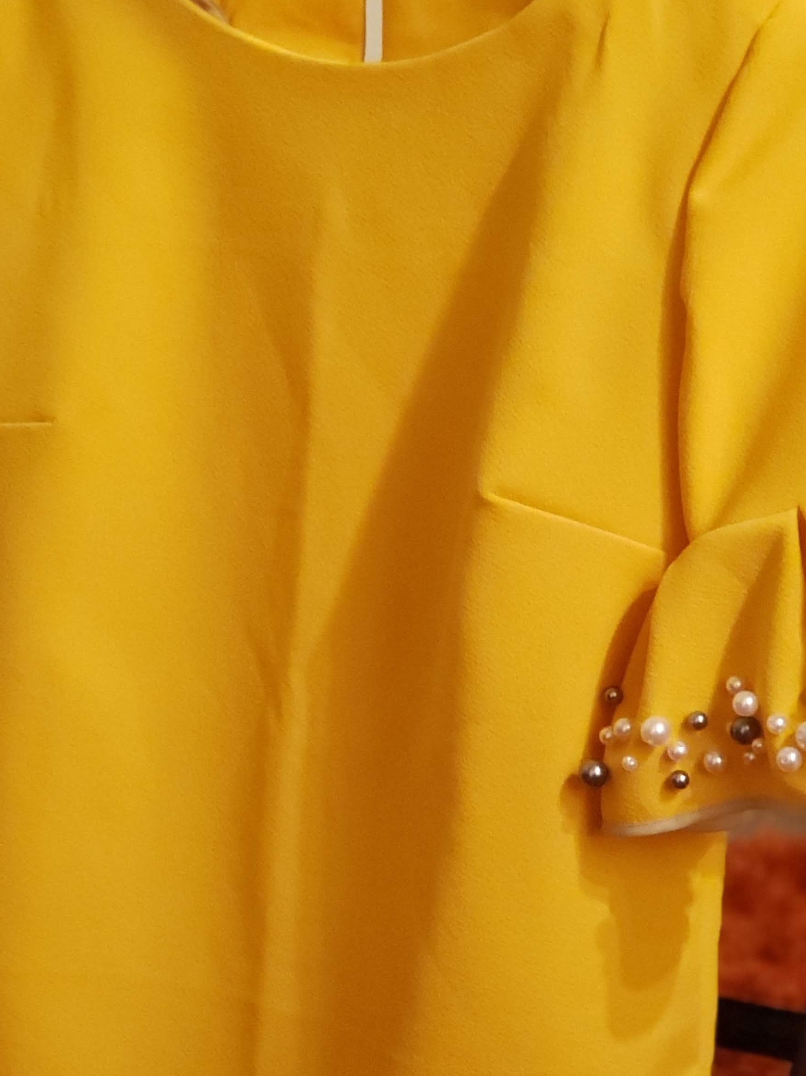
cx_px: 393
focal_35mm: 90
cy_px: 500
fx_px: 2795
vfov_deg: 21.8
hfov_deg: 16.4
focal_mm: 6
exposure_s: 1/24
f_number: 2.4
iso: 800
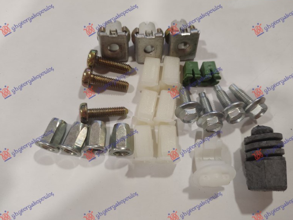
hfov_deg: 67.3
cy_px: 110
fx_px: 220
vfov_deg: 53.1
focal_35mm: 26
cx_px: 149
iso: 260
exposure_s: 1/60
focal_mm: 4.71
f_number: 1.79
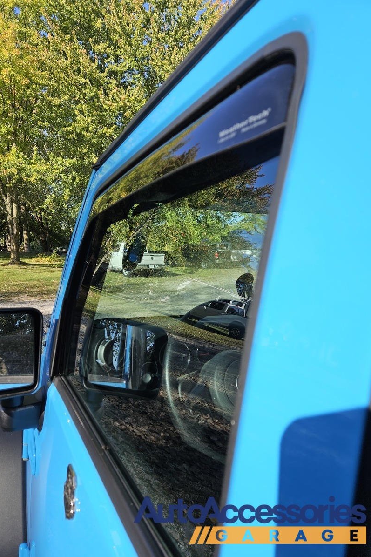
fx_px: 371
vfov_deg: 73.8
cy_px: 278
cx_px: 171
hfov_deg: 53.1
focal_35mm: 24
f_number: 1.8
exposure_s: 1/900
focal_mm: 5.4
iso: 25
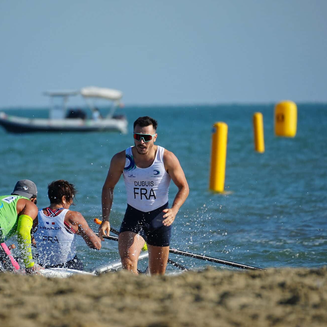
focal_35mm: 671
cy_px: 163
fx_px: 7171
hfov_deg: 2.6
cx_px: 113
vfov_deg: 2.6
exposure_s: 1/2000
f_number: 6.3
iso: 400
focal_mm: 350
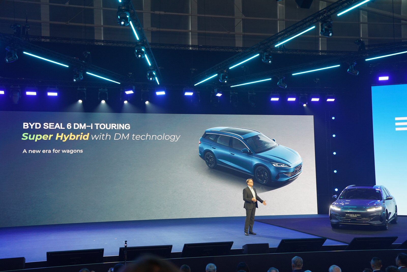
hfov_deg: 43.6
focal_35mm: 45
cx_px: 204
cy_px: 136
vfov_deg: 29.9
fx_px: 509
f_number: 3.5
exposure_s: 1/160
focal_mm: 45
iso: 1600
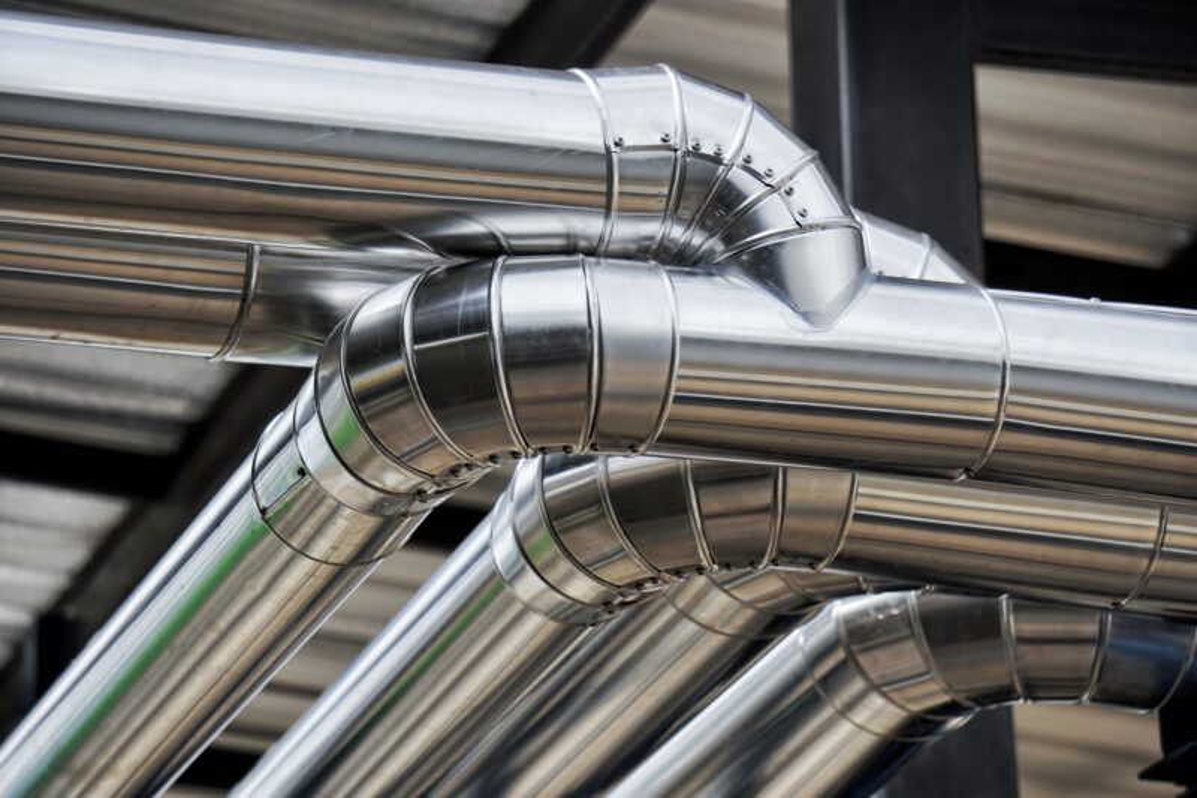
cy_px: 399
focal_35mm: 178
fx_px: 5934
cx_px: 598
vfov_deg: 7.7
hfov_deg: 11.5
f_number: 5.6
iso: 100
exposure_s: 1/320
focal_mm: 119
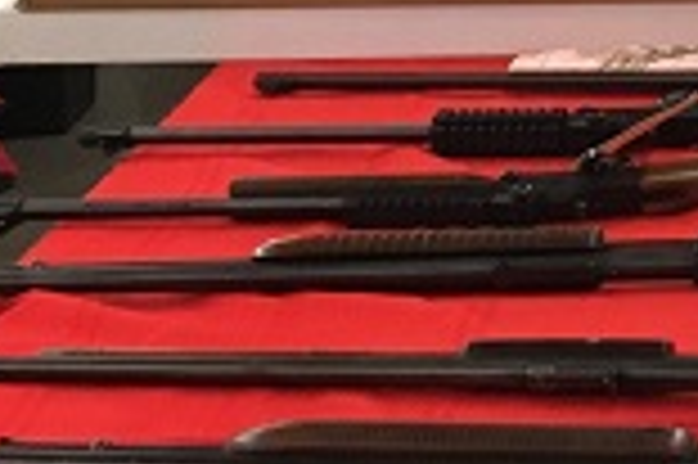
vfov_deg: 8.8
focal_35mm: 146
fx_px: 2828
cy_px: -469
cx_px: 973
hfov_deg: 13.4
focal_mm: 4.15
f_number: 2.2
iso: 125
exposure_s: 1/30
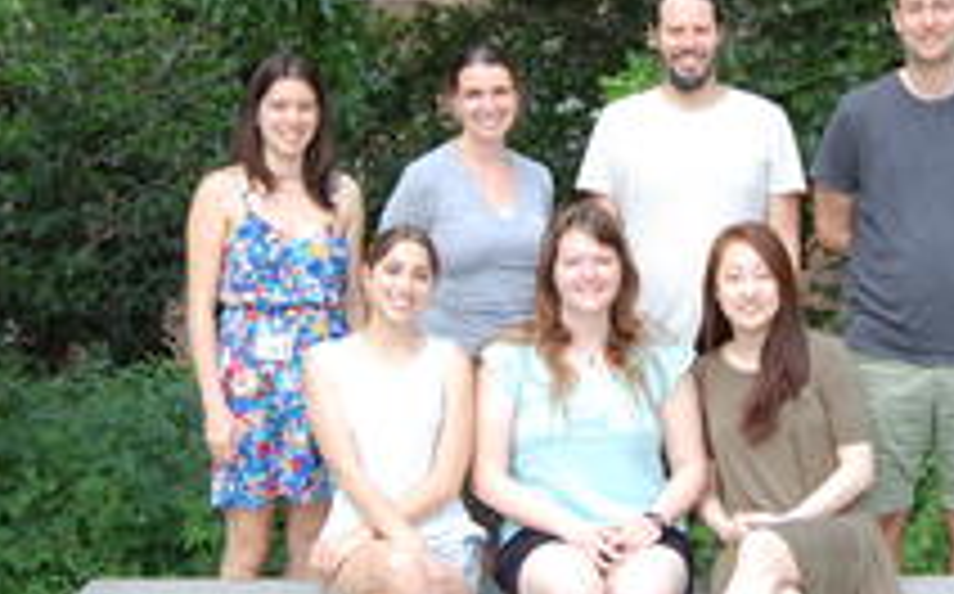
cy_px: 128
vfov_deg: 14.4
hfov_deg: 23.0
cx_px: 608
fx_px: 2337
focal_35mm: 90
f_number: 4.5
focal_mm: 26
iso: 400
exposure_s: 1/500
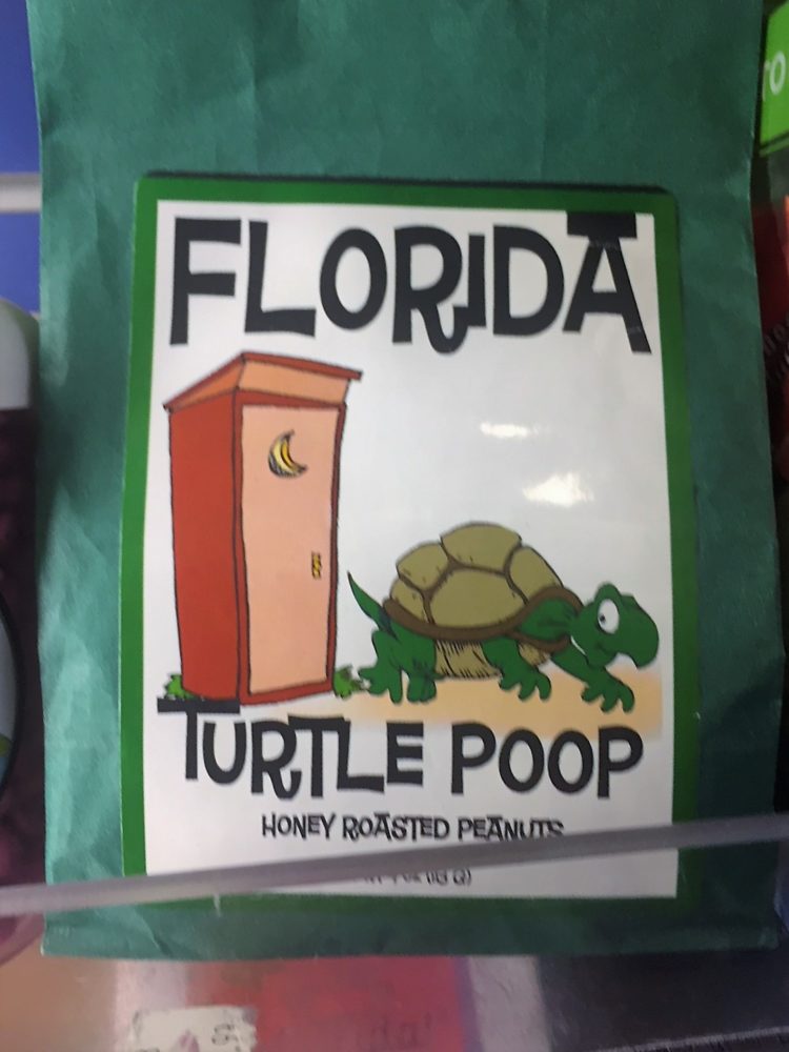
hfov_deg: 48.2
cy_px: 526
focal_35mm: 29
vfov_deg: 61.7
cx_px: 394
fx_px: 881
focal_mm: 4.15
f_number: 2.2
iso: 64
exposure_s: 1/30
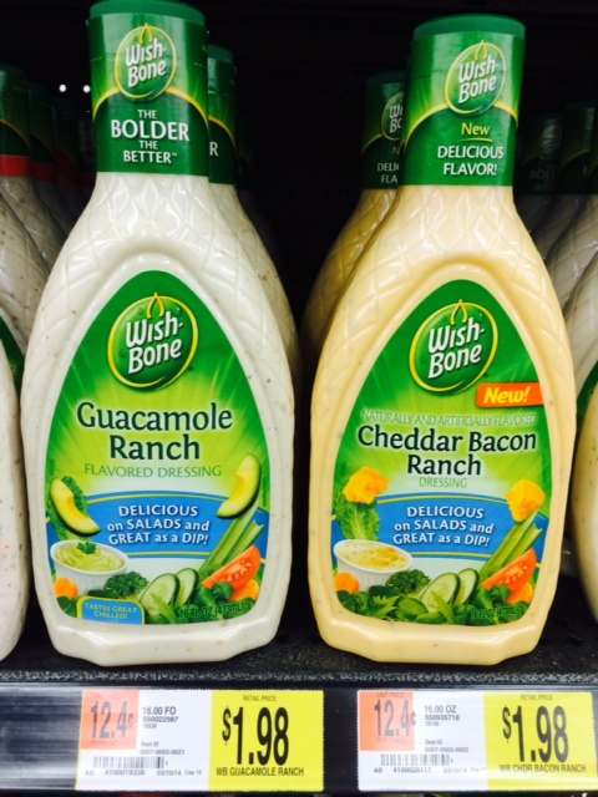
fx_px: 691
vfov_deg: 60.0
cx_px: 299
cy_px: 398
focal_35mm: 30
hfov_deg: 46.8
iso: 80
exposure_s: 1/30
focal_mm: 4.12
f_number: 2.2
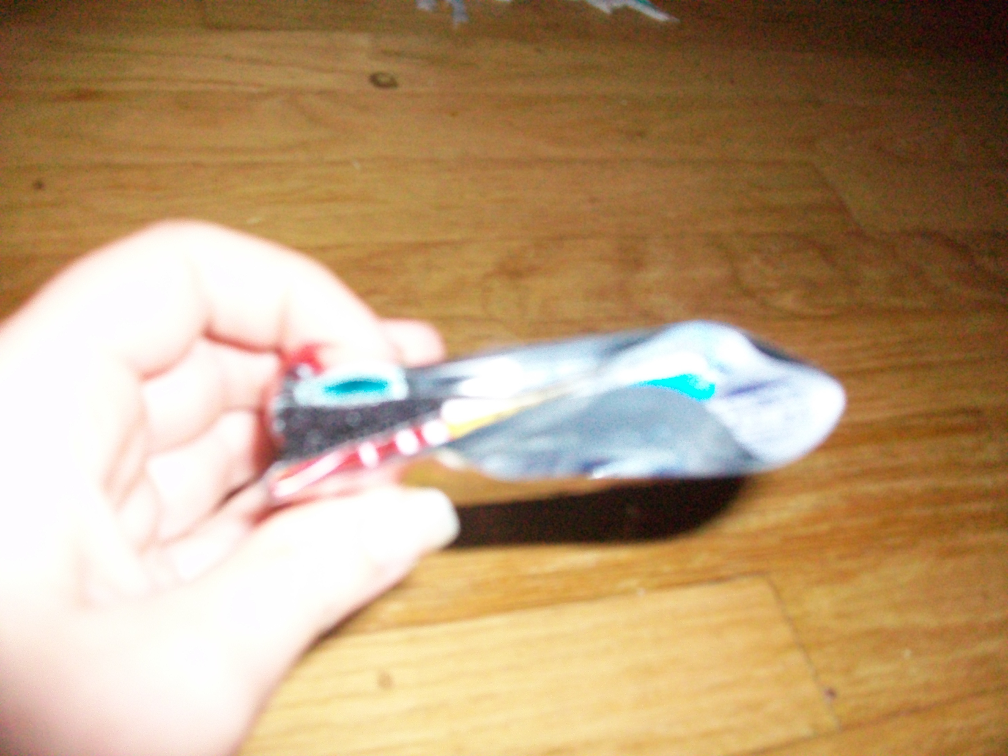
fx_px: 932
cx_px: 504
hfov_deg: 56.8
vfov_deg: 44.2
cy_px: 378
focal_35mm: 32
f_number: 2.8
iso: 400
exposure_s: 1/125
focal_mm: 5.7
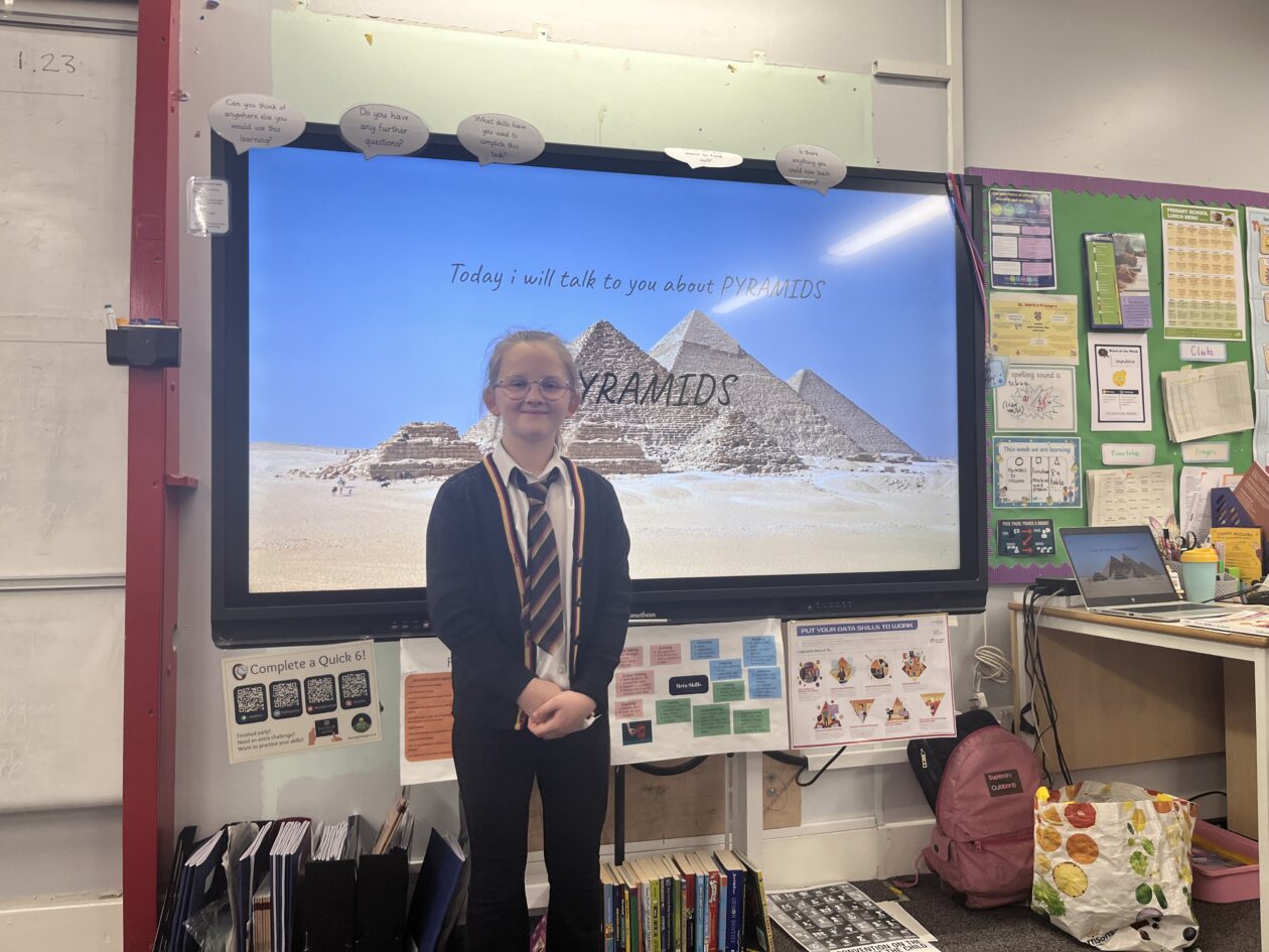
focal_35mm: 26
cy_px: 476
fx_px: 953
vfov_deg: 53.1
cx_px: 634
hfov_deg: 67.3
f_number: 1.6
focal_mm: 5.1
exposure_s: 1/100
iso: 64
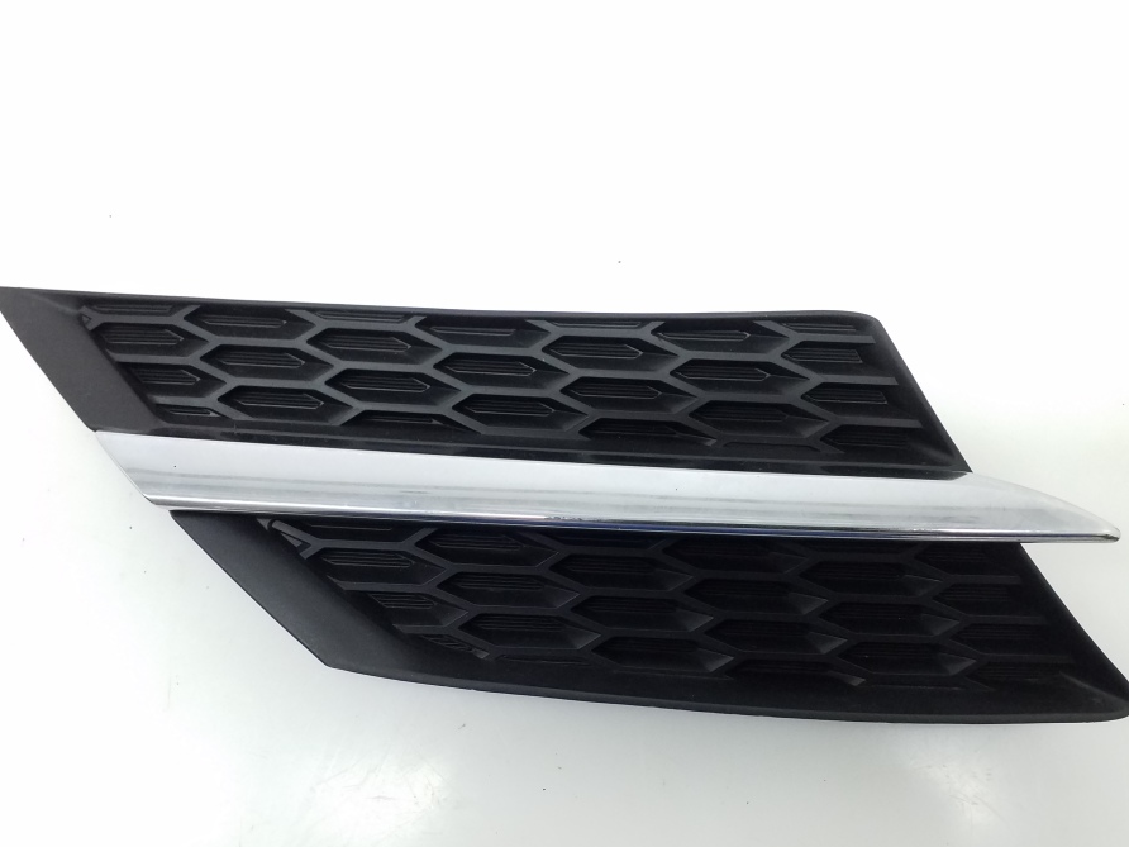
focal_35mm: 31
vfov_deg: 45.3
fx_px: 1011
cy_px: 481
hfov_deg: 58.3
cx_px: 544
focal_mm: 3.6
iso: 200
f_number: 1.9
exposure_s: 1/50
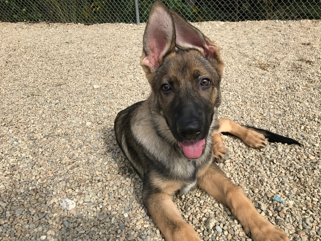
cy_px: 122
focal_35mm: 29
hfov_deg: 61.6
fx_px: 269
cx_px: 164
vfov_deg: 48.2
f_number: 1.8
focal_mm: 3.99
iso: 20
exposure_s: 1/1277
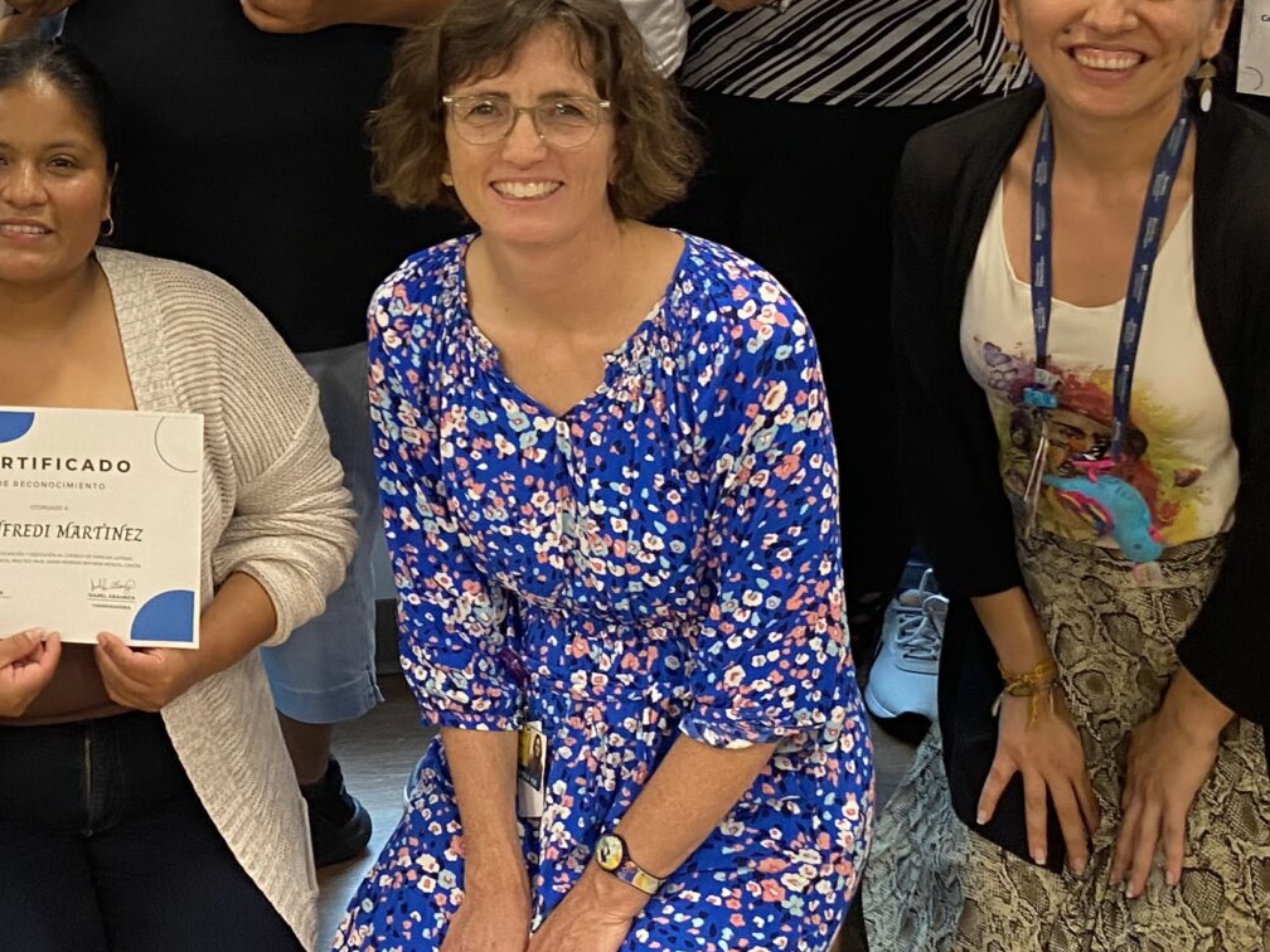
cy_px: 115
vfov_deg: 21.8
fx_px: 2421
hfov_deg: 27.5
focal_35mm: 66
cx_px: -29
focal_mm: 4.25
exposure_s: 1/60
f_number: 1.8
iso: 100
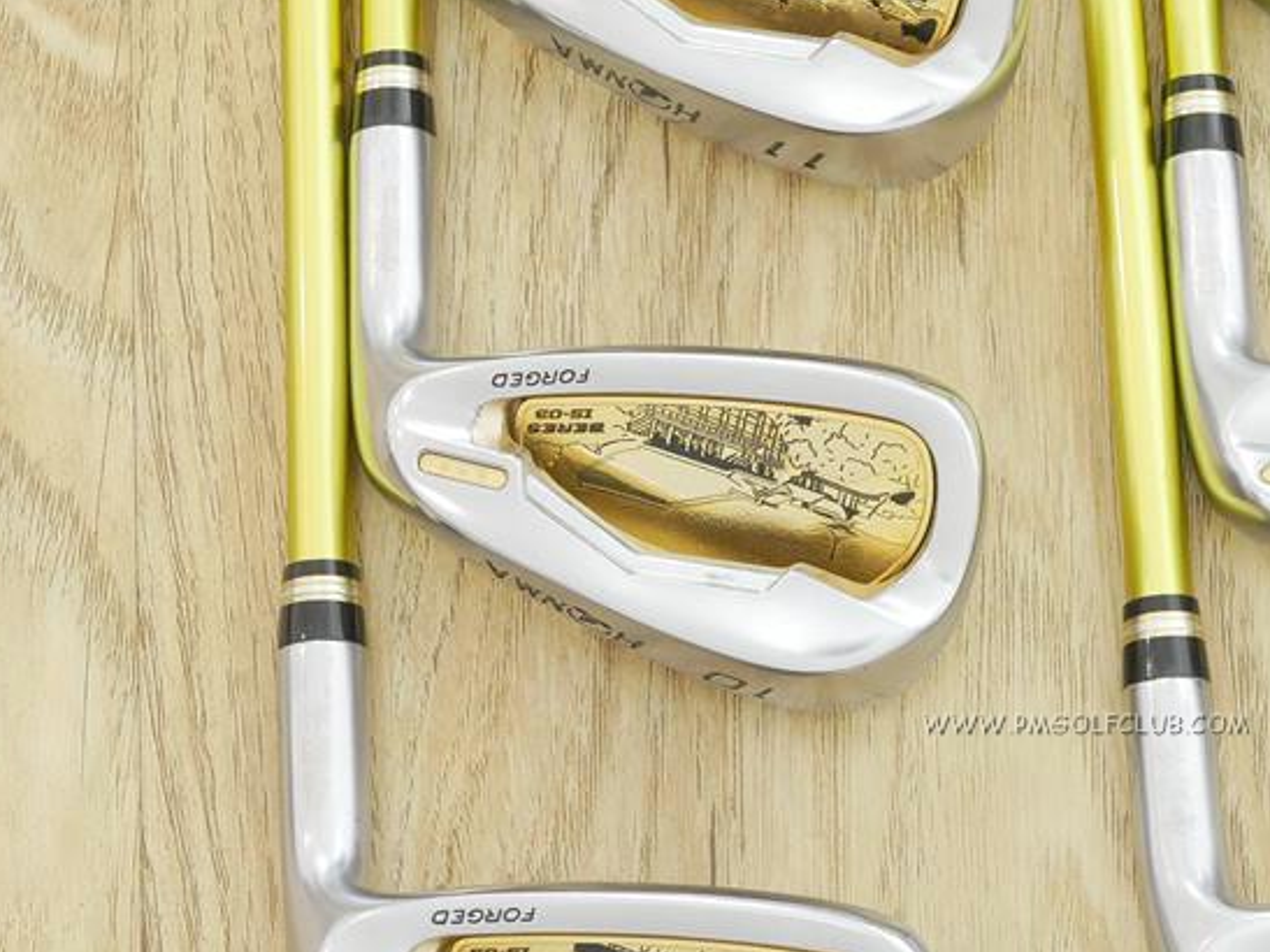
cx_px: 1085
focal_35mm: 117
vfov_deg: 12.7
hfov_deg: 16.7
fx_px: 4292
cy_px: 513
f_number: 4.5
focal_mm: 25
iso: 1600
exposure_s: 1/40
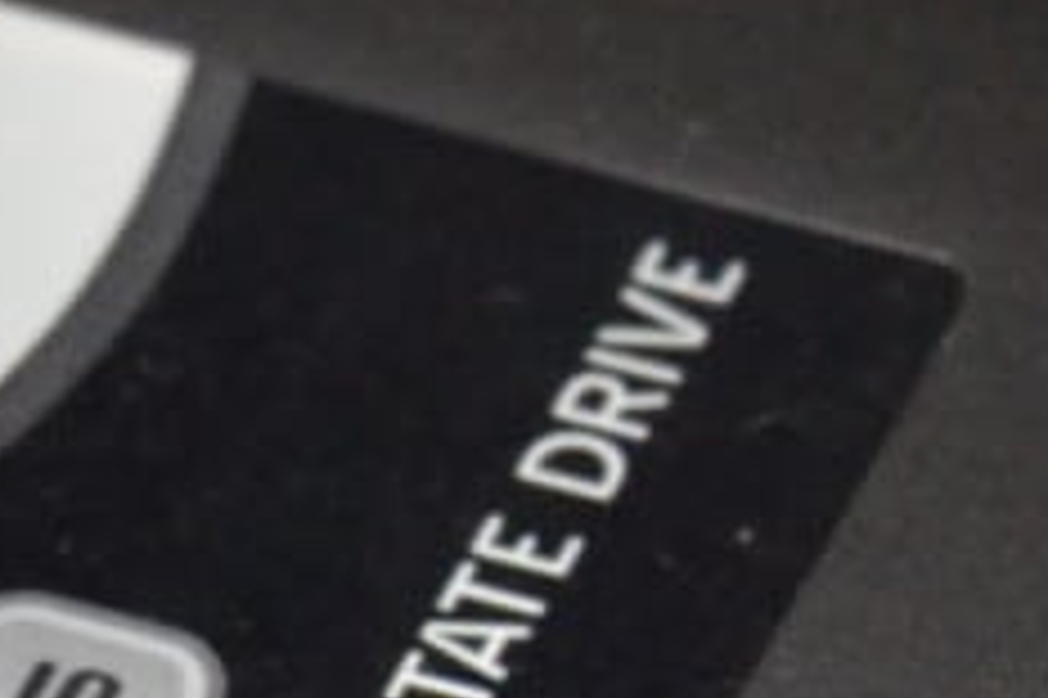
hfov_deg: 2.5
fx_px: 24232
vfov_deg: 1.6
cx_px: -1655
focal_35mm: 833
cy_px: 833
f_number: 6.3
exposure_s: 1/125
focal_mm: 78
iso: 1600
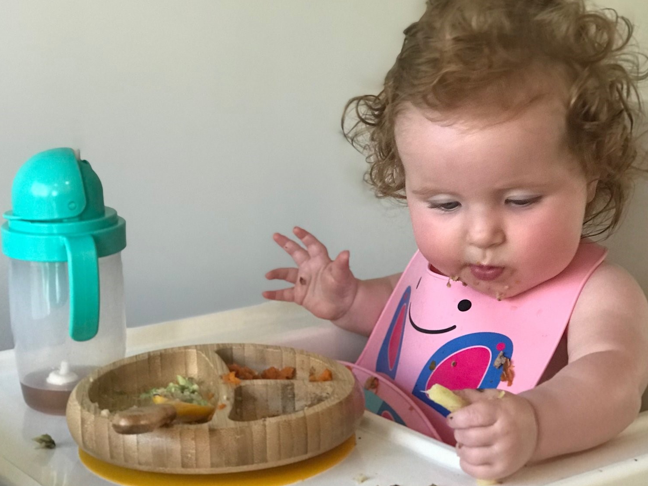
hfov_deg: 25.3
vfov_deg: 19.1
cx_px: 324
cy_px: 246
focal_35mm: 77
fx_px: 1441
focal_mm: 6.6
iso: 160
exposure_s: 1/60
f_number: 2.8
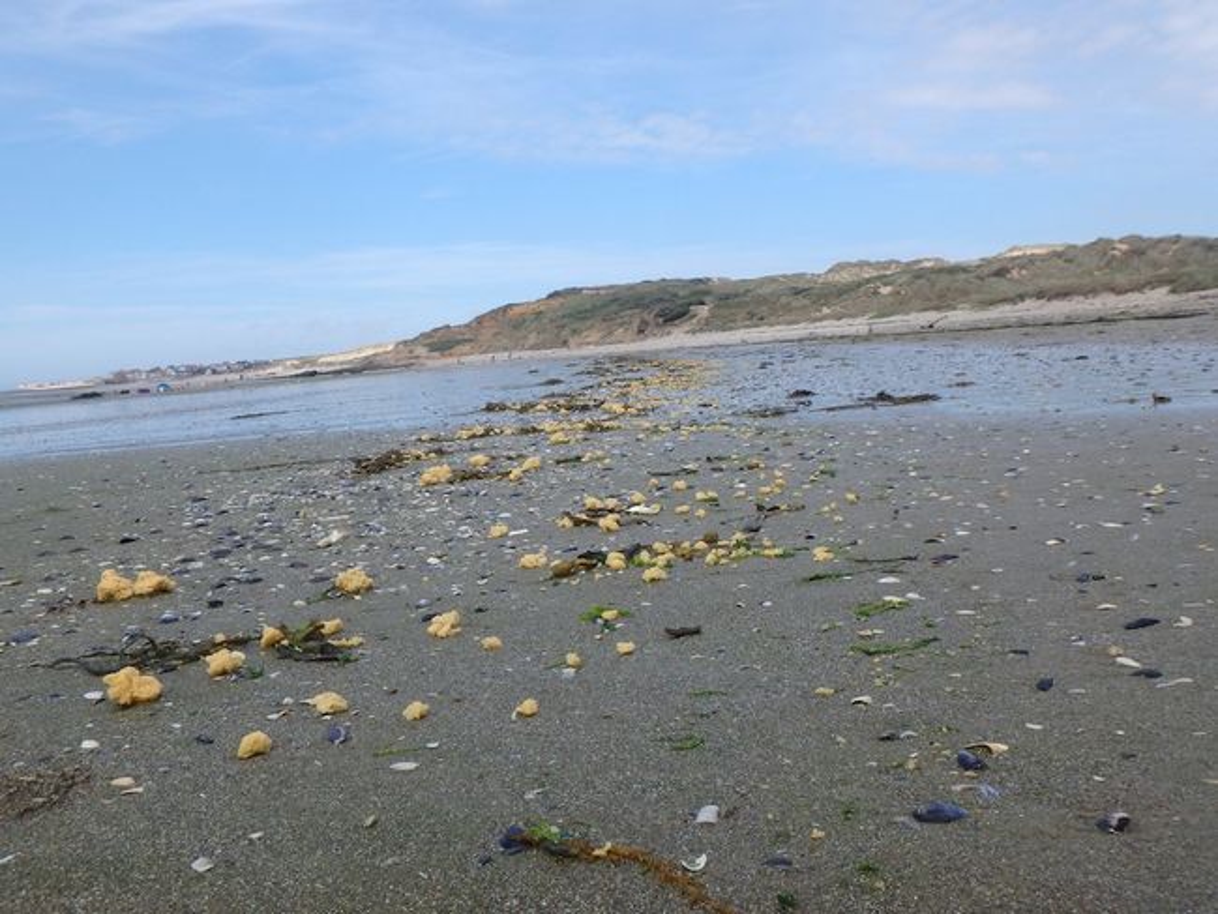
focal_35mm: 31
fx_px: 1091
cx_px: 609
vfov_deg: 45.5
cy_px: 457
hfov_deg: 58.3
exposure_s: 1/800
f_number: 4.7
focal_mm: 5.6
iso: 125
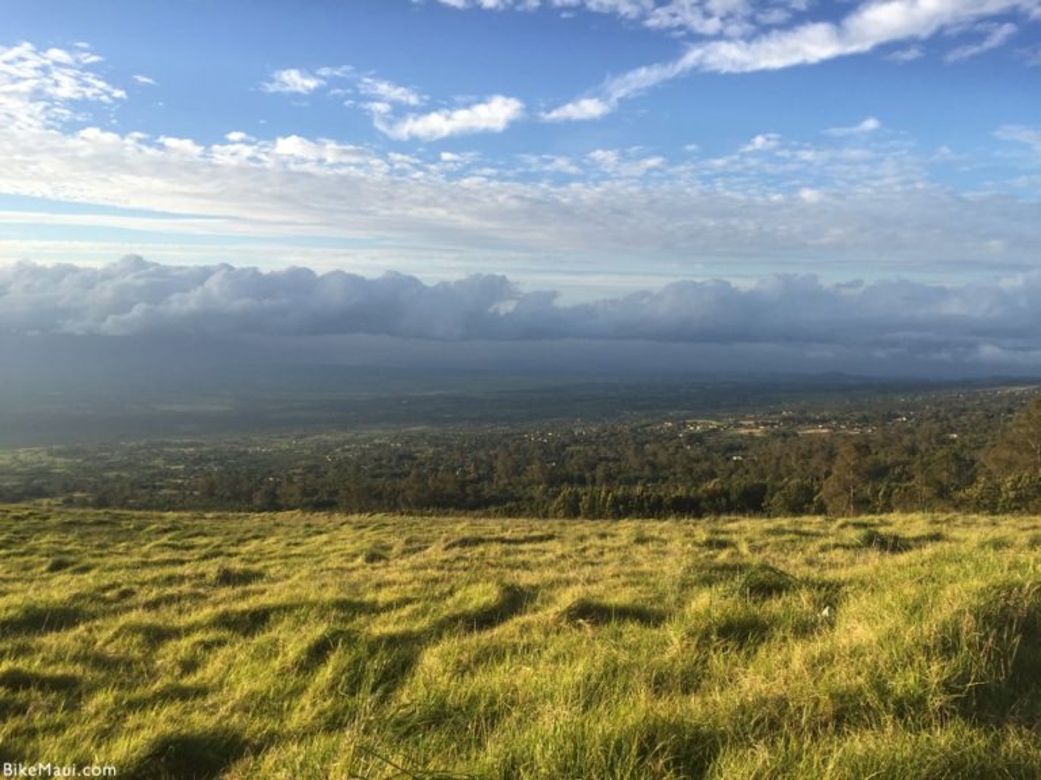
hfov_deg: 61.7
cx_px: 520
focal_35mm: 29
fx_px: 872
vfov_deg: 48.2
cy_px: 390
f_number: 2.2
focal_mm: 4.15
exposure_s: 1/898
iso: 32
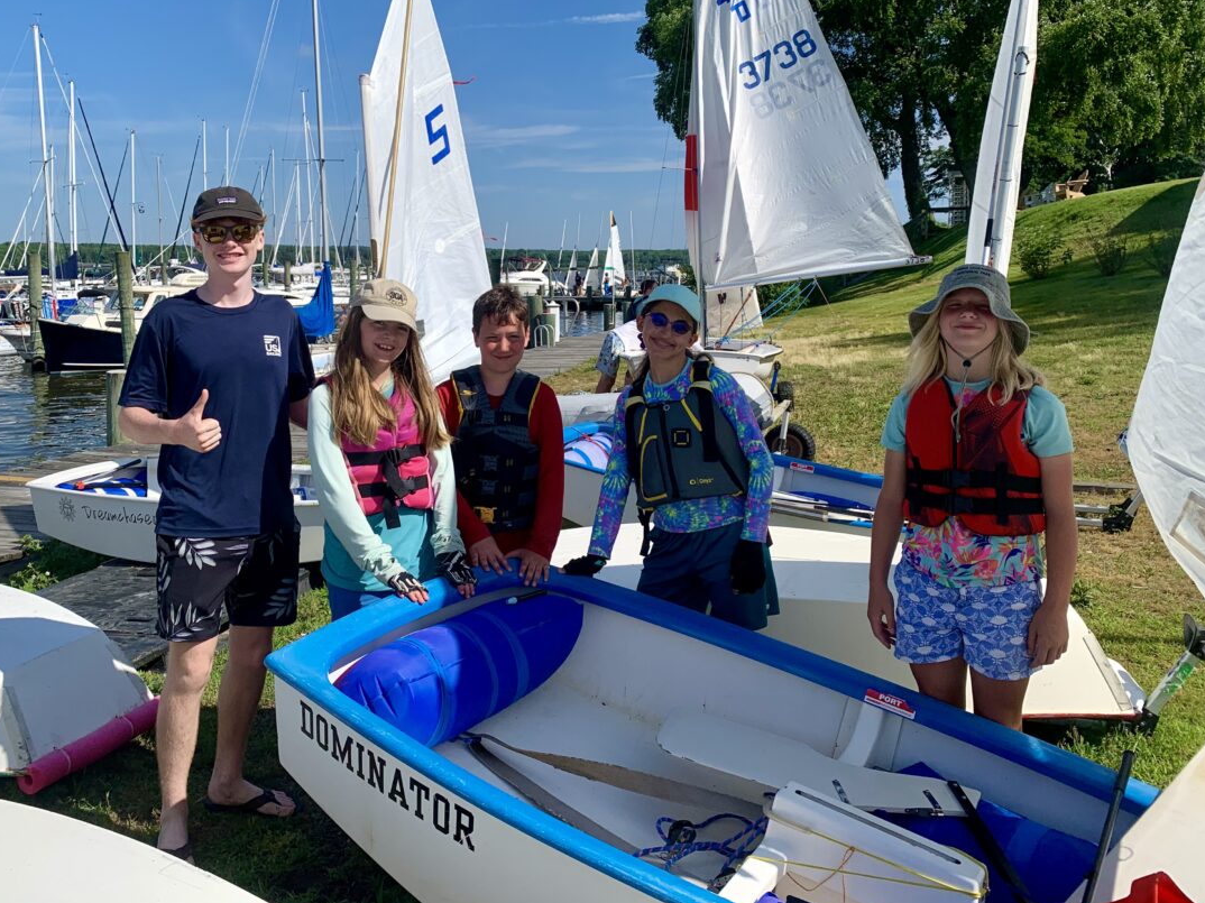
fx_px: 1079
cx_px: 544
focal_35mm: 31
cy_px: 372
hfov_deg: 58.3
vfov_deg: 45.2
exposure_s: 1/4098
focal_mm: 4.25
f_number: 1.8
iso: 25
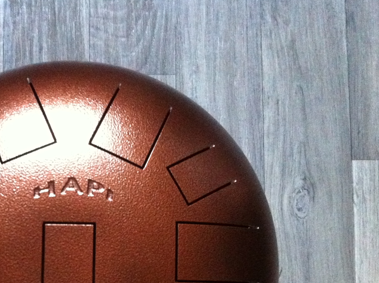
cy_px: 261
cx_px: 62
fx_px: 732
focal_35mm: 67
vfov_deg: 21.3
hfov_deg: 28.2
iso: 800
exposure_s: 1/15
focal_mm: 3.85
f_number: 2.8
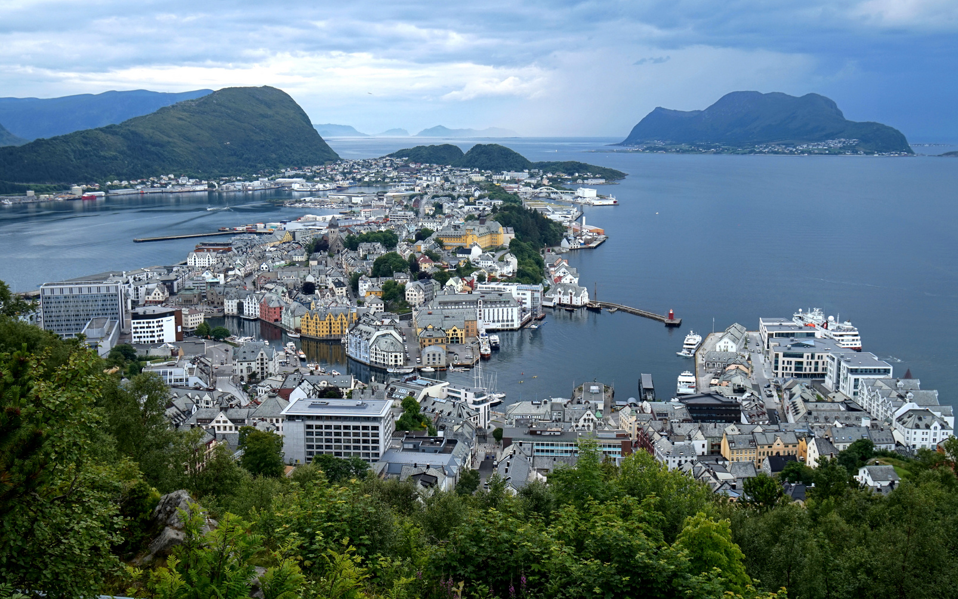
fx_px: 927
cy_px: 277
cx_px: 478
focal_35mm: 36
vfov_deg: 35.8
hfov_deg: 54.6
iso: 100
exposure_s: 1/200
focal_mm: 23
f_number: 8
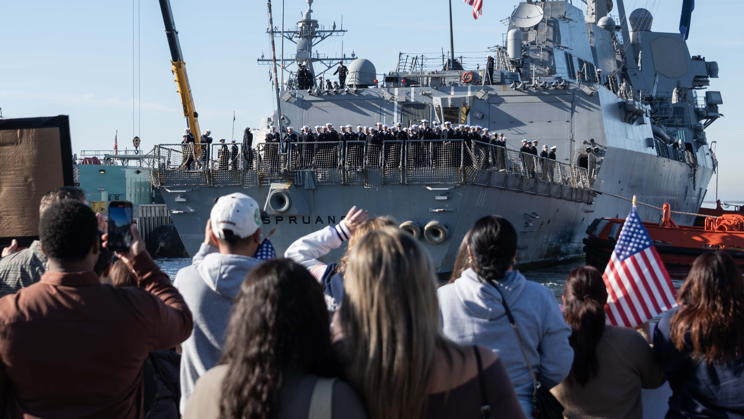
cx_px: 353
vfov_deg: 14.4
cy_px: 196
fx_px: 1657
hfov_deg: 25.3
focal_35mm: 84
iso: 100
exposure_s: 1/320
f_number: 6.3
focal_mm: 62
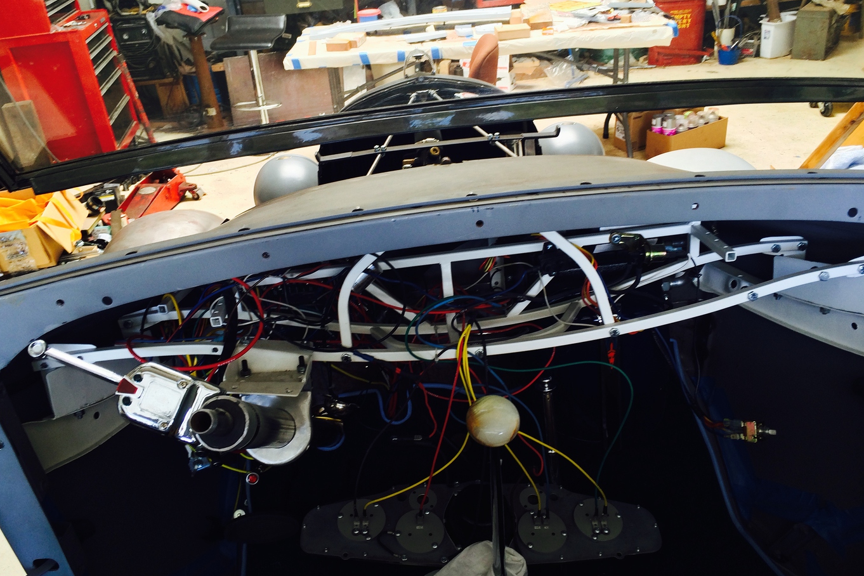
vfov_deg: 42.3
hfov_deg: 60.3
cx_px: 424
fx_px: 744
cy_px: 274
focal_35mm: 31
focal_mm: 4.15
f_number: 2.2
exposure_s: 1/40
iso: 40
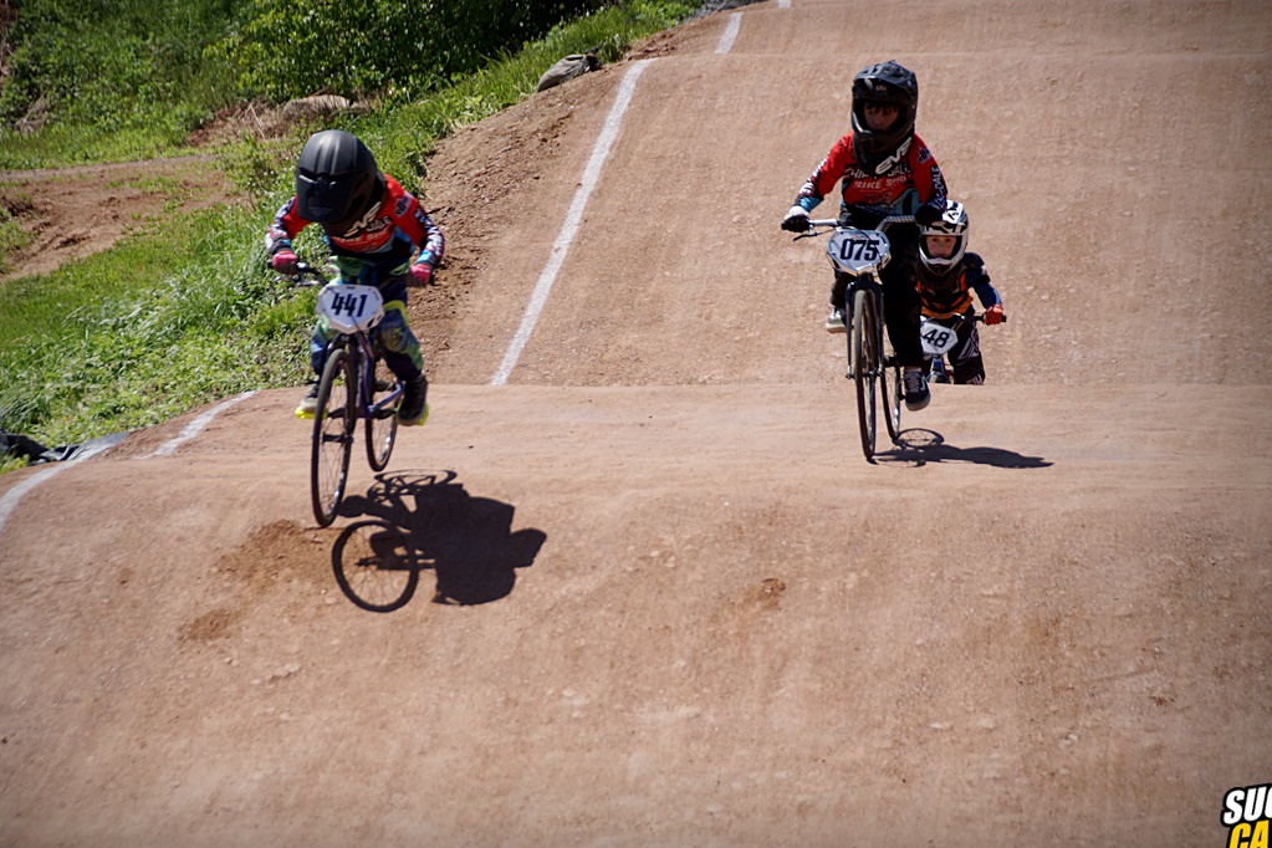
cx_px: 598
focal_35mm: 238
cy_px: 408
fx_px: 8394
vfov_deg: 5.8
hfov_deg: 8.7
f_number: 6.3
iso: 200
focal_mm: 135
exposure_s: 1/1000
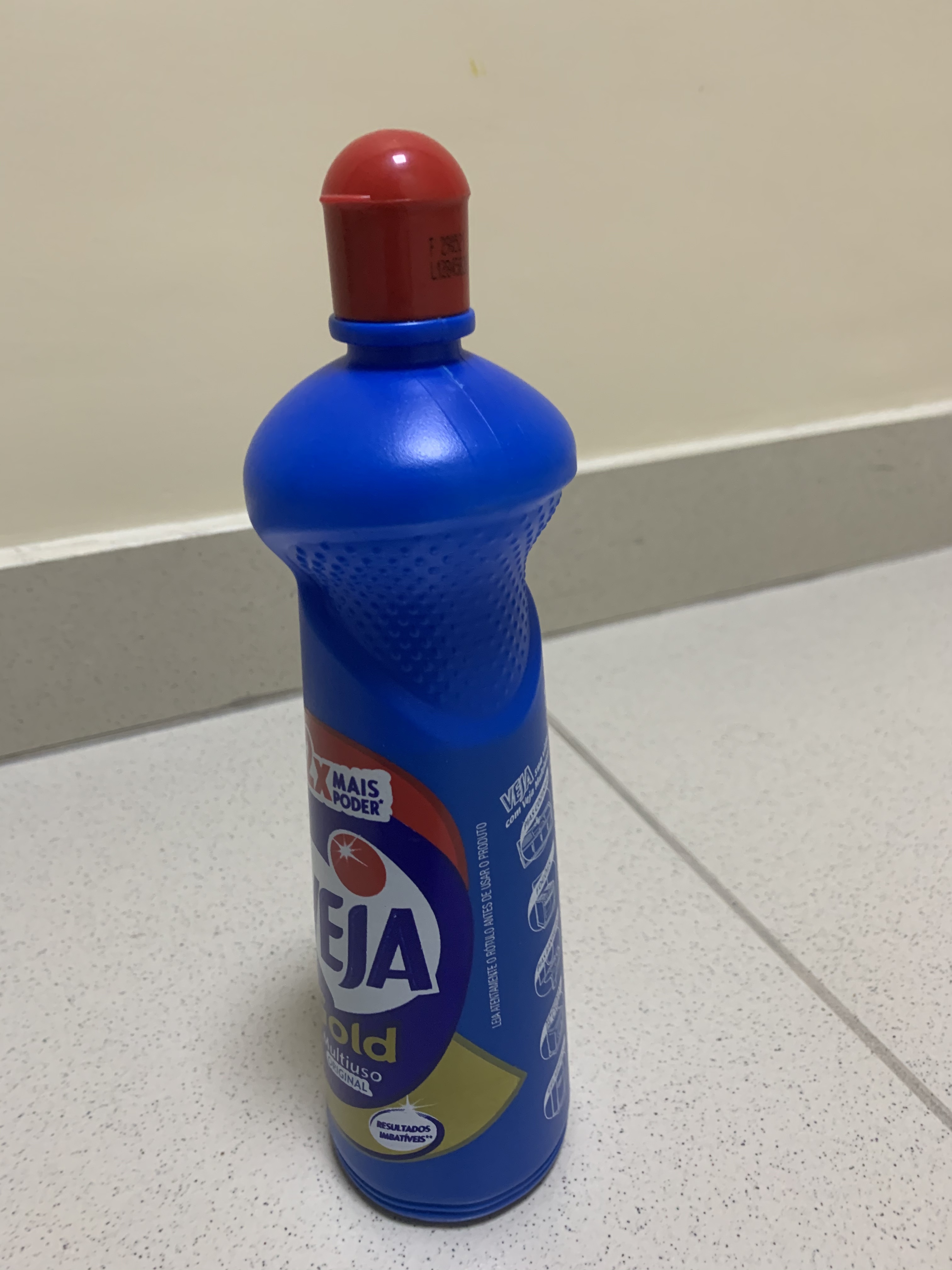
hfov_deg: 53.1
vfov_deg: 67.3
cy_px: 635
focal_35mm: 26
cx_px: 476
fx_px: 953
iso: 160
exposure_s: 1/60
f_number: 1.8
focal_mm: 4.25
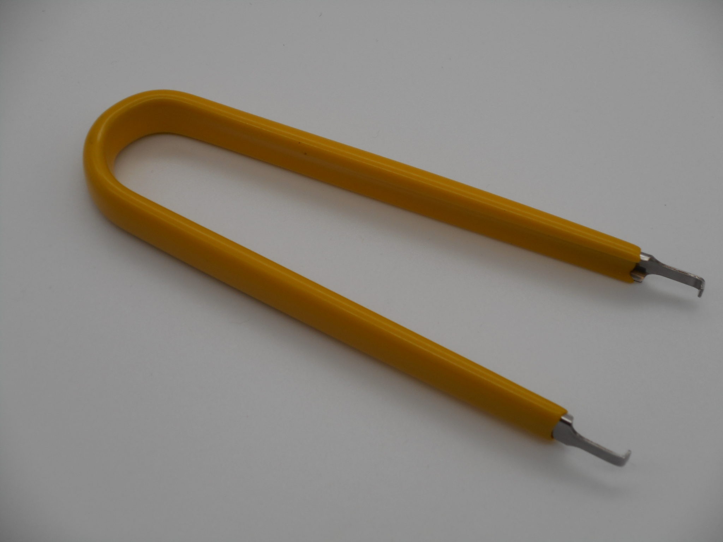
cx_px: 362
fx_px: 2130
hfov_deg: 19.3
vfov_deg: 14.5
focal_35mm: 102
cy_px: 271
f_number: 5.8
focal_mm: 18.2
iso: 80
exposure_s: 1/160
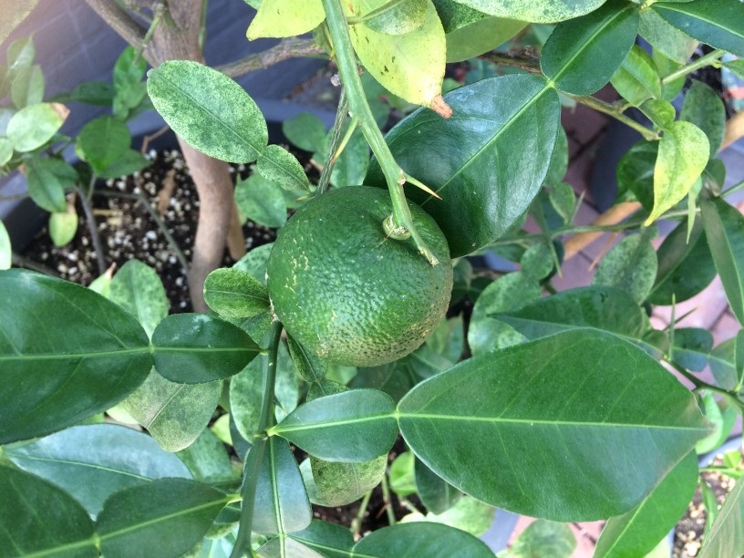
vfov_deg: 48.2
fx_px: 623
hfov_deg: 61.7
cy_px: 279
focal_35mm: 29
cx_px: 372
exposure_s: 1/100
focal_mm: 4.15
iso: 64
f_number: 2.2
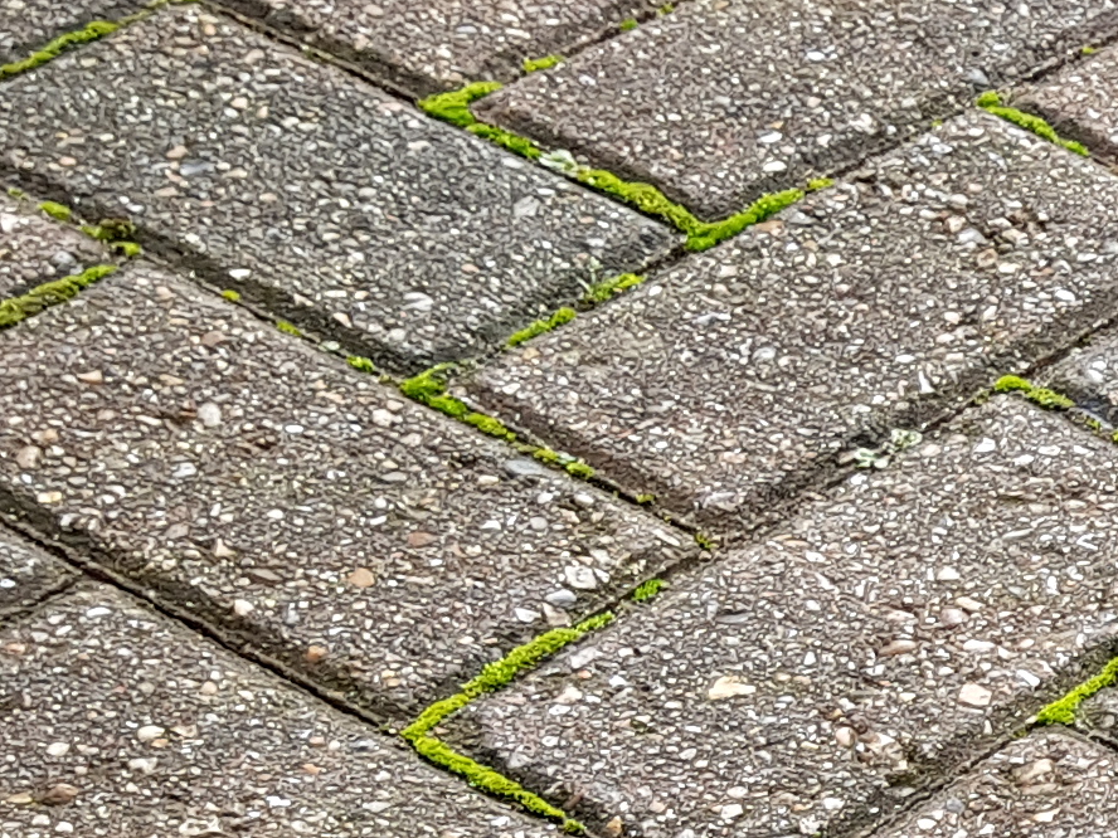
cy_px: 1223
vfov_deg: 12.0
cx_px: 1929
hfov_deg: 14.8
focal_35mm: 118
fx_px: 3811
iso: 40
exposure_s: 1/285
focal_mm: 4.2
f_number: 1.7
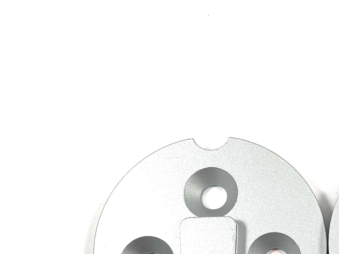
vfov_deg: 26.2
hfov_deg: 33.2
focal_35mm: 53
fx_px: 519
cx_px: 339
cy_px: 249
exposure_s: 1/370
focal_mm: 5.1
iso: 32
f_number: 1.6
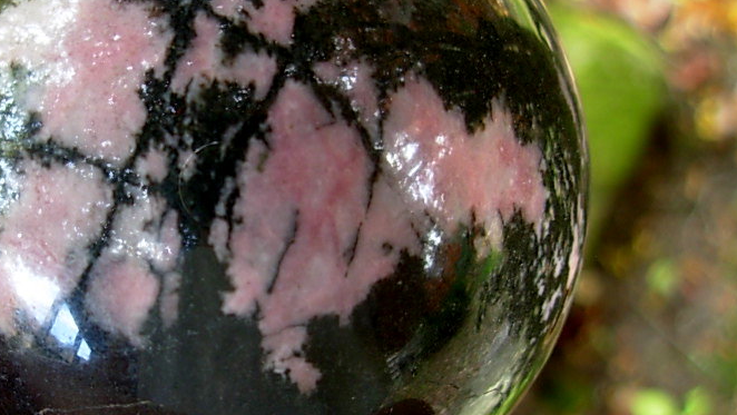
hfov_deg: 32.5
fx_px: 1251
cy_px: 219
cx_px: 233
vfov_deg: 18.8
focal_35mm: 64
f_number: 2.9
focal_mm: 6.3
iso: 50
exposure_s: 1/22
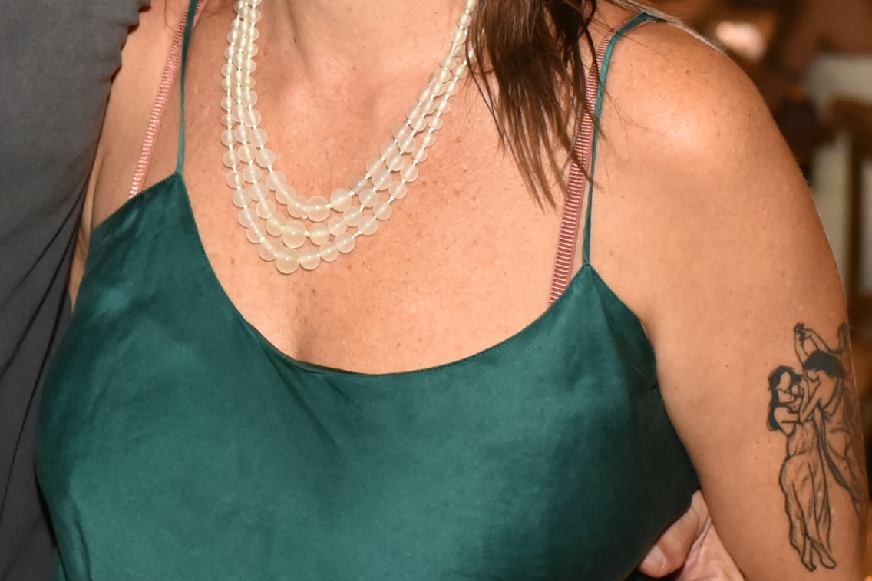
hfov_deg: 14.7
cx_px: 239
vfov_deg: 9.8
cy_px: 58
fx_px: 3366
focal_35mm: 139
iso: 2500
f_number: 3.2
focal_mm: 35
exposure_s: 1/100
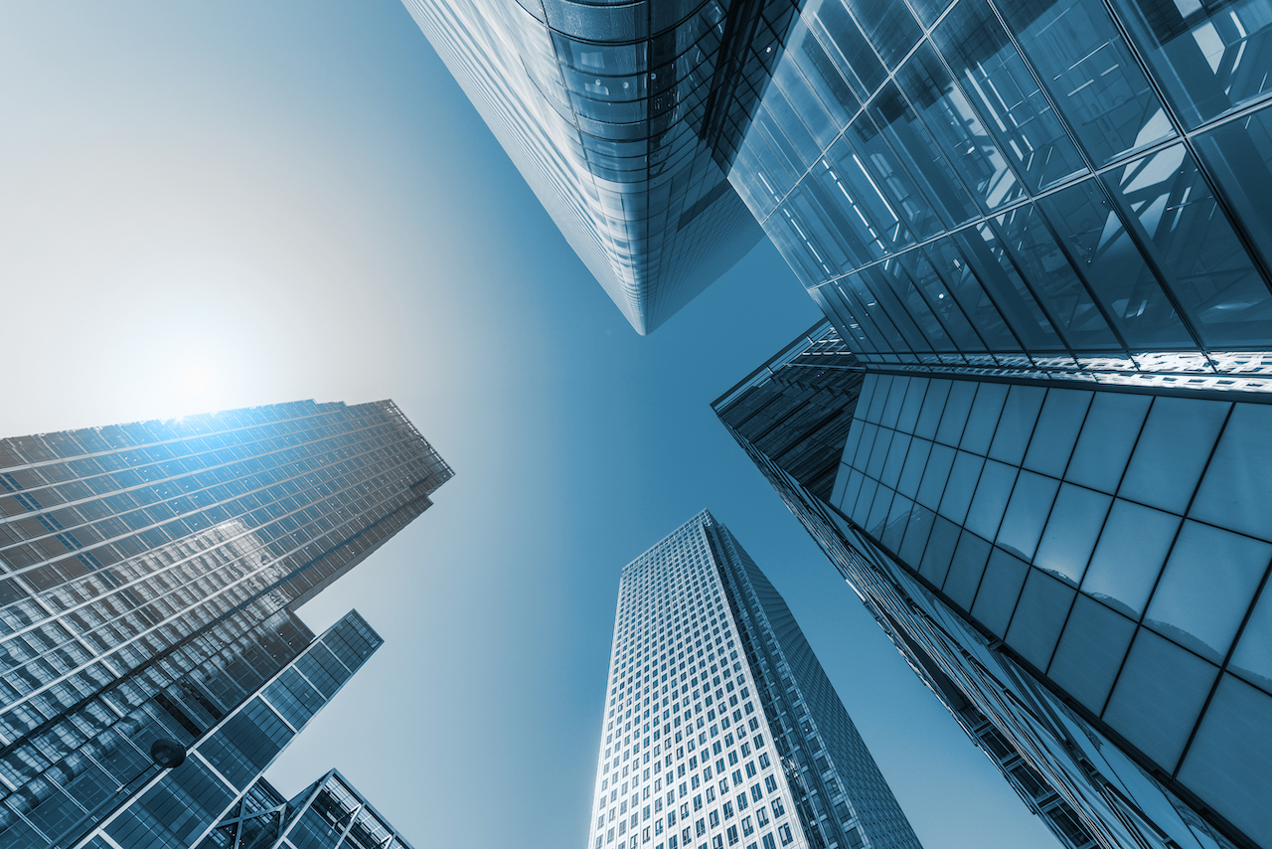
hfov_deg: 112.6
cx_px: 636
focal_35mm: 12
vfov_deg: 90.0
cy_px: 424
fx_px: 424
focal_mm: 12
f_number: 9
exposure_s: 1/320
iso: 100
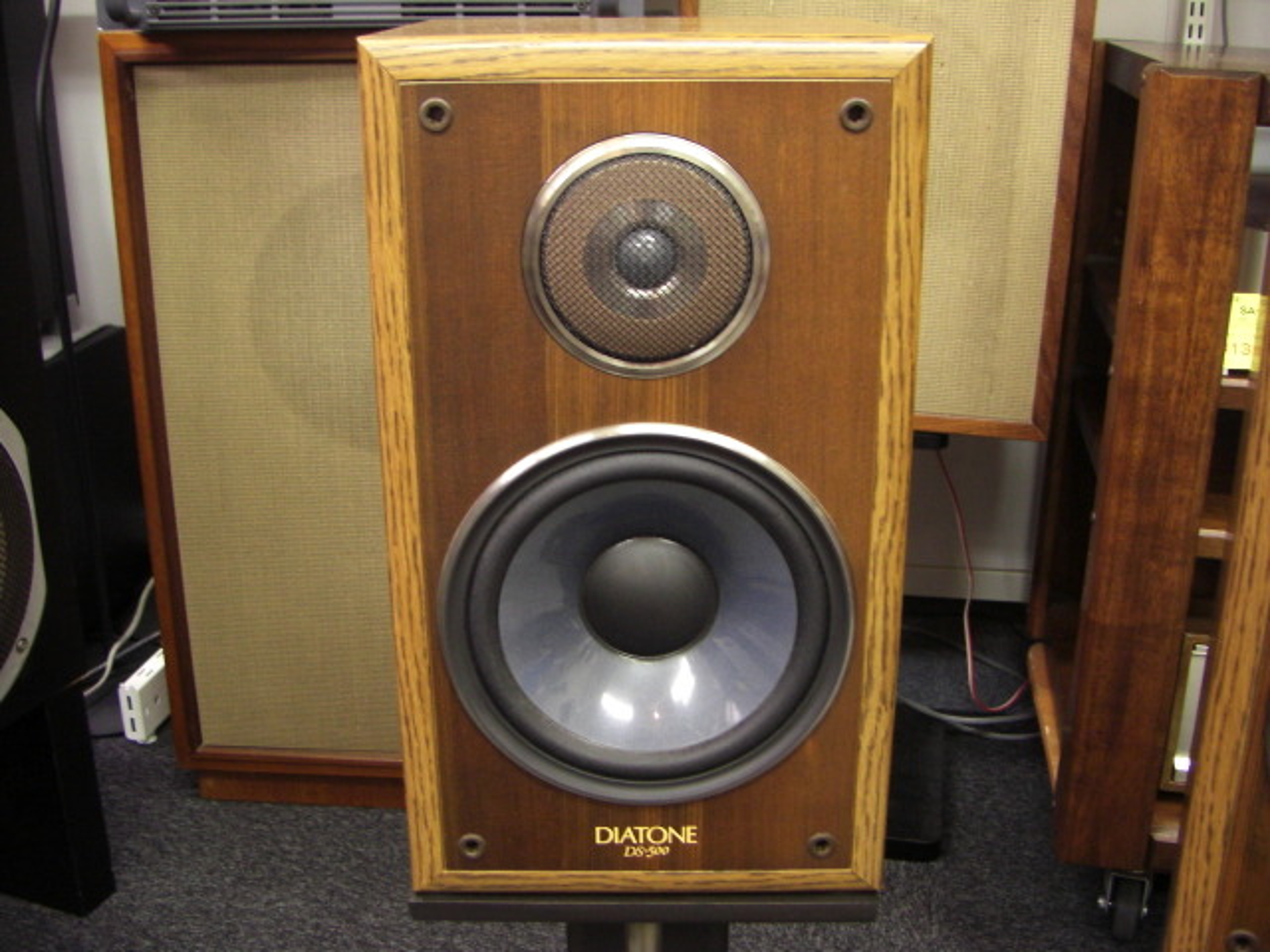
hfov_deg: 49.0
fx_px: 1394
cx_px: 635
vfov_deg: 37.7
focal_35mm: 38
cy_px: 476
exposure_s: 1/6
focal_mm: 6.3
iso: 200
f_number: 3.4
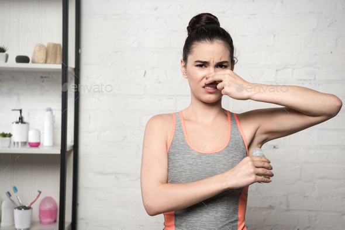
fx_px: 671
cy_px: 115
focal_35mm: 70
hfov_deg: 28.8
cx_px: 172
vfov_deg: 19.5
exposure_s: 1/160
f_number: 5
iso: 100
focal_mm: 70
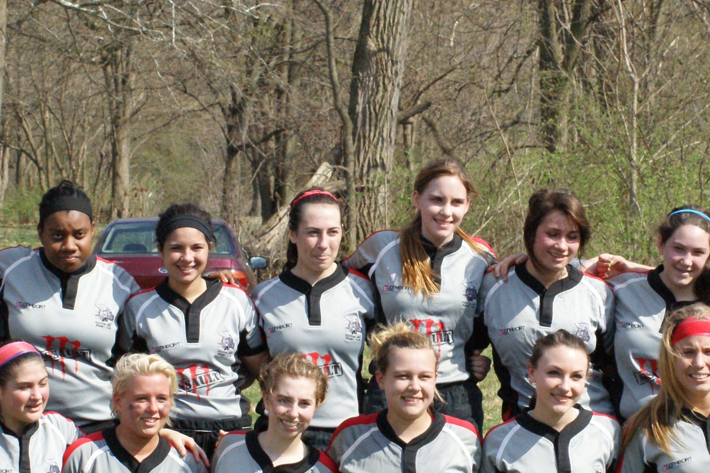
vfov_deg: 6.5
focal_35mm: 212
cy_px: 308
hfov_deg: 9.7
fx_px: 4184
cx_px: 405
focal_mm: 55
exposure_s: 1/1000
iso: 800
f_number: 11
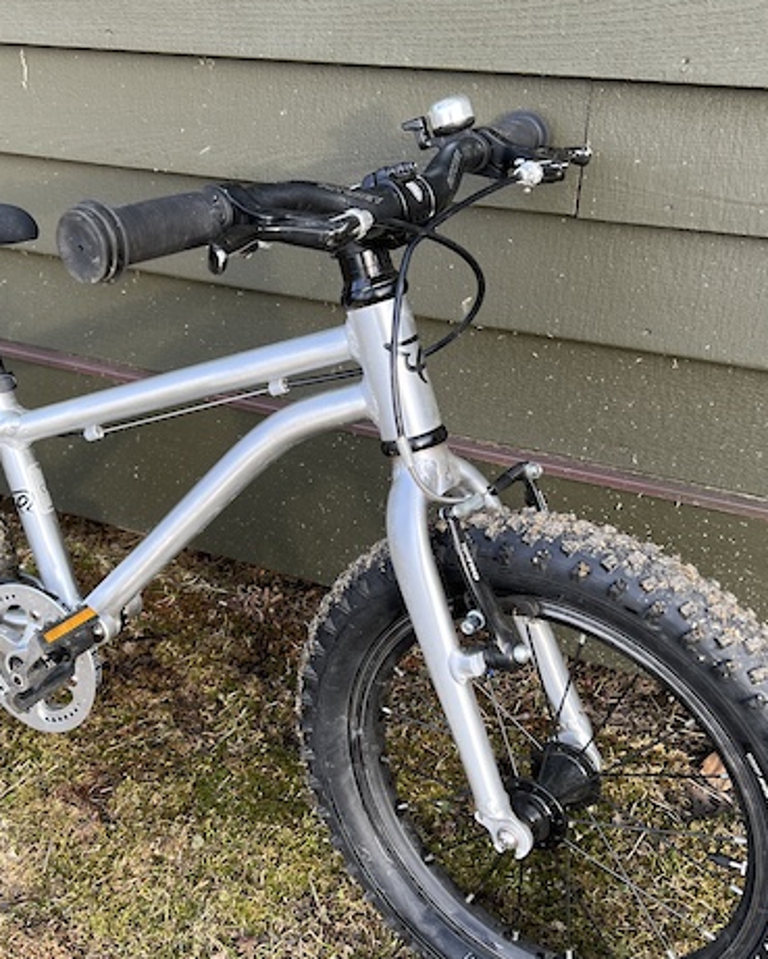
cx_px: 273
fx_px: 1250
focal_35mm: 44
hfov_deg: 33.9
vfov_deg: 42.0
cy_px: 503
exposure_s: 1/213
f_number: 1.5
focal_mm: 5.7
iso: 50
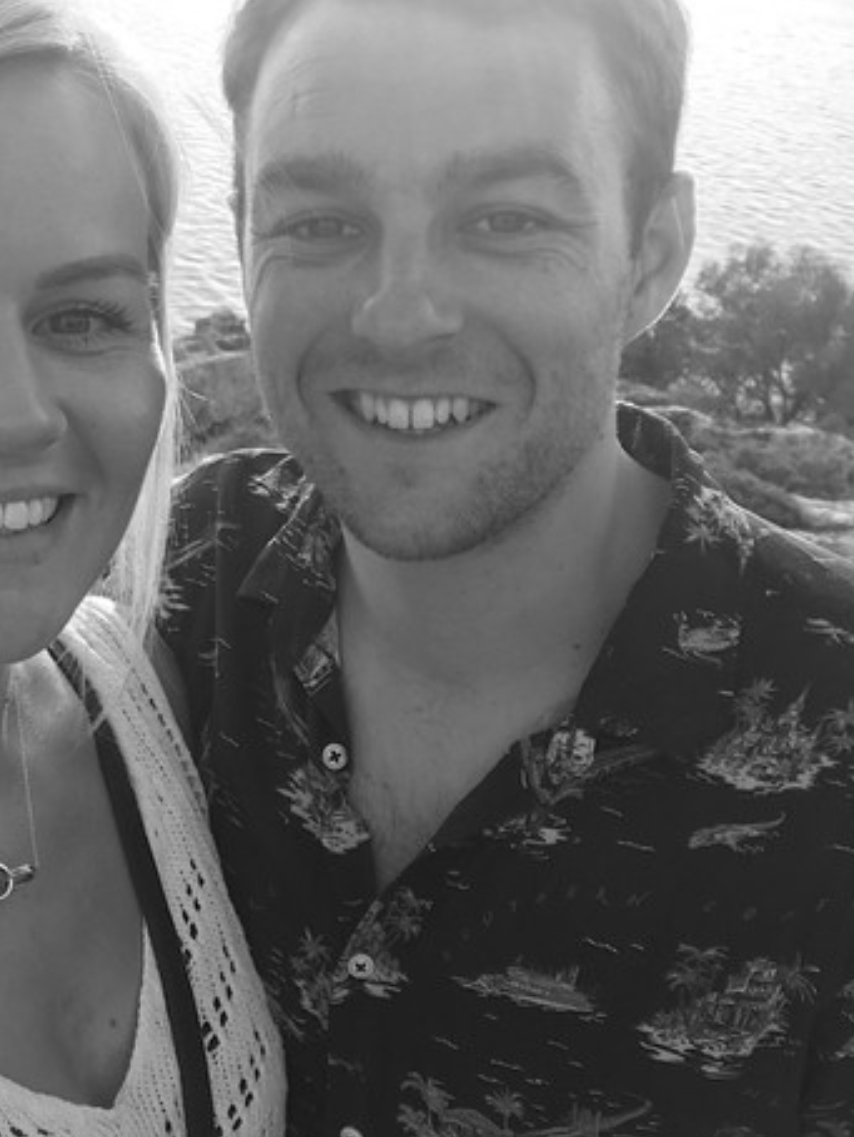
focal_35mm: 45
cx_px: 255
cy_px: 570
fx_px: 1479
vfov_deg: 42.1
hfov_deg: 31.8
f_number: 2.2
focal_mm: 2.87
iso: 40
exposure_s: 1/100
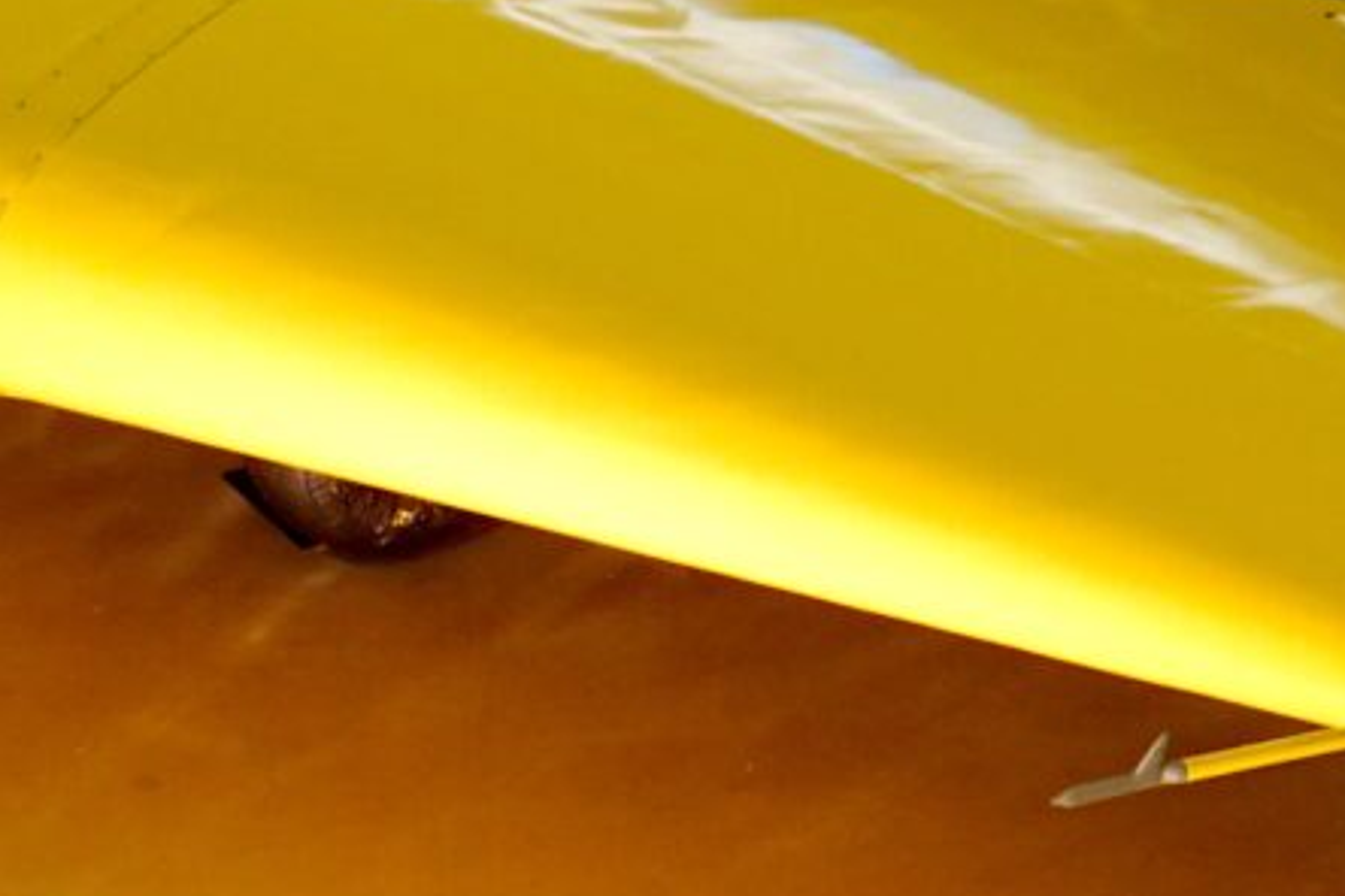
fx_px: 13449
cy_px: -269
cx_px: 530
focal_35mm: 360
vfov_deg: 3.8
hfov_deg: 5.7
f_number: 4
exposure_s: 1/20
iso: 500
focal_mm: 38.04
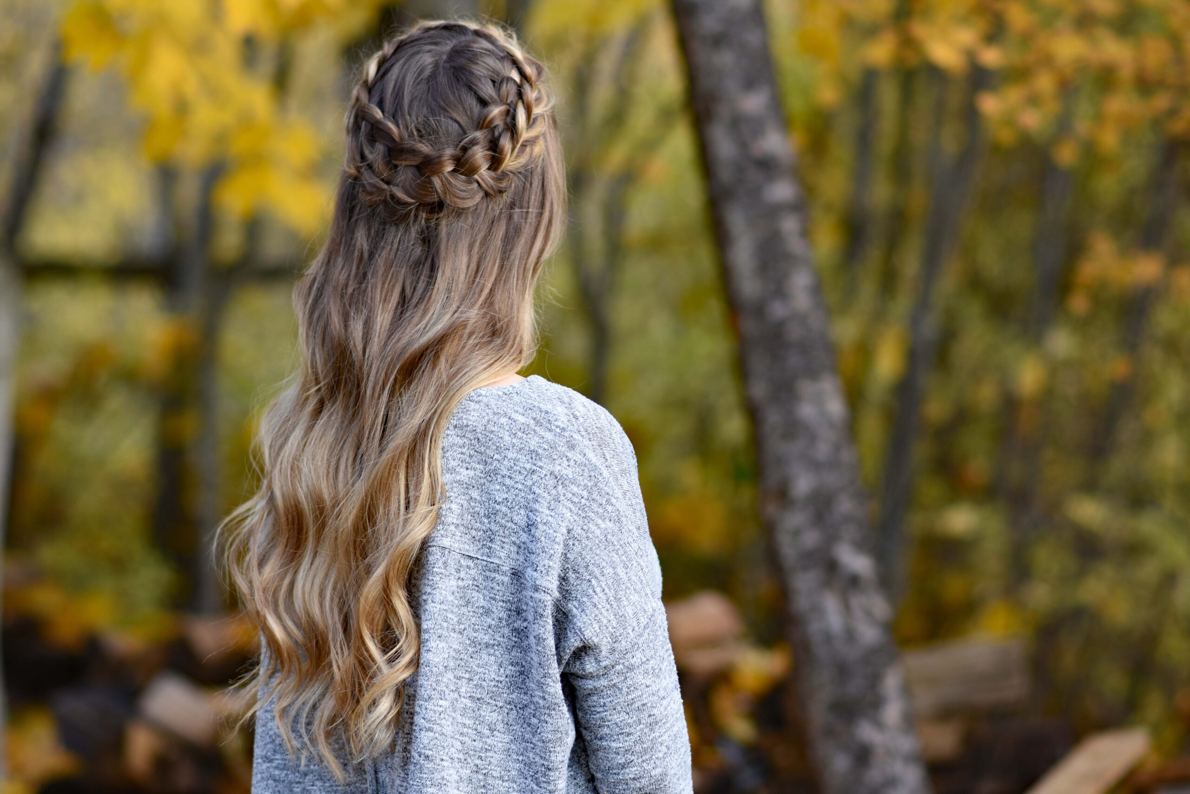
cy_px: 397
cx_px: 595
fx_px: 4215
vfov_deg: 10.8
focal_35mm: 128
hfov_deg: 16.1
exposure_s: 1/200
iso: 100
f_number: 2.2
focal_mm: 85
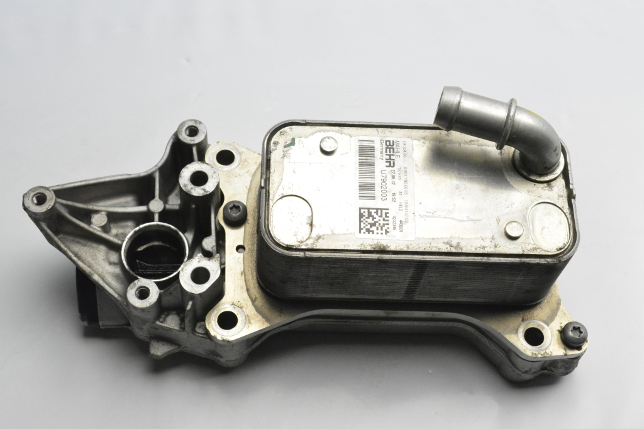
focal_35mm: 57
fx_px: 1019
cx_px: 322
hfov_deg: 35.1
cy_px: 214
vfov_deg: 23.8
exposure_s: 1/500
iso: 6400
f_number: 11
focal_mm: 38
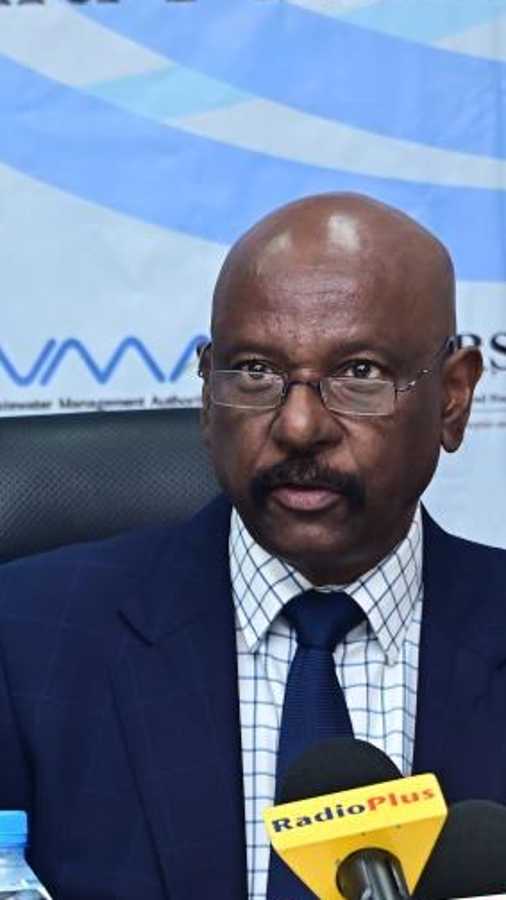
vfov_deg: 10.3
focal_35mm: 209
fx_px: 4984
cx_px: 231
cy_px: 578
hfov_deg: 5.8
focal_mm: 98
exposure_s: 1/200
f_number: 6.3
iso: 1250
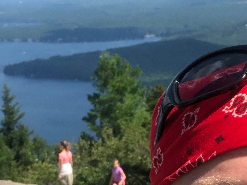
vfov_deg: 12.7
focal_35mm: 112
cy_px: 263
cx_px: 174
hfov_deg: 17.5
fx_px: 800
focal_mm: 2.87
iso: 20
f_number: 2.2
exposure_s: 1/935
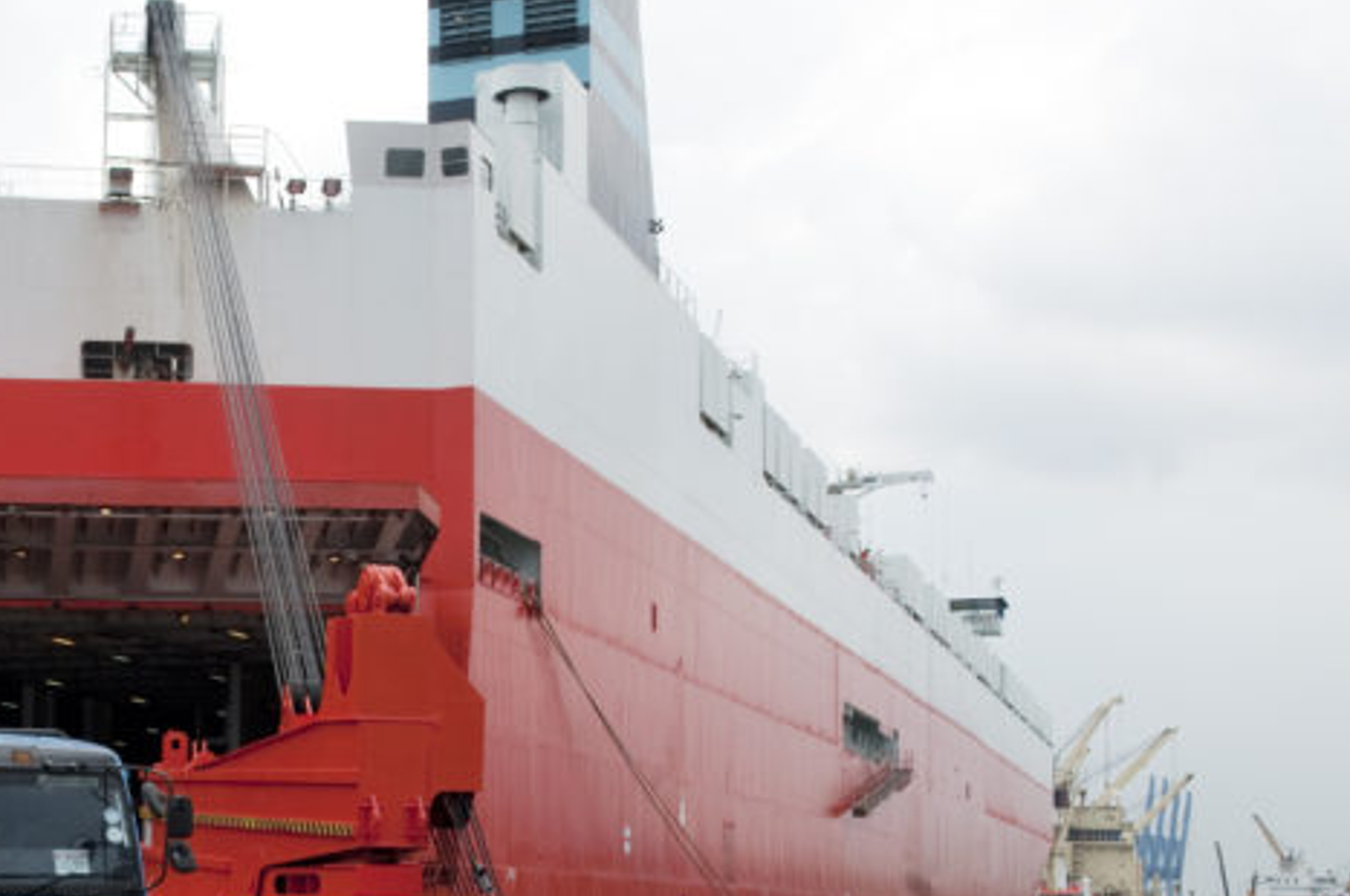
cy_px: 762
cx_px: 214
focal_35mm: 68
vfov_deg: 19.7
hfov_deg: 28.8
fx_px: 2546
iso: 200
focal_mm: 31
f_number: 10
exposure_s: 1/400
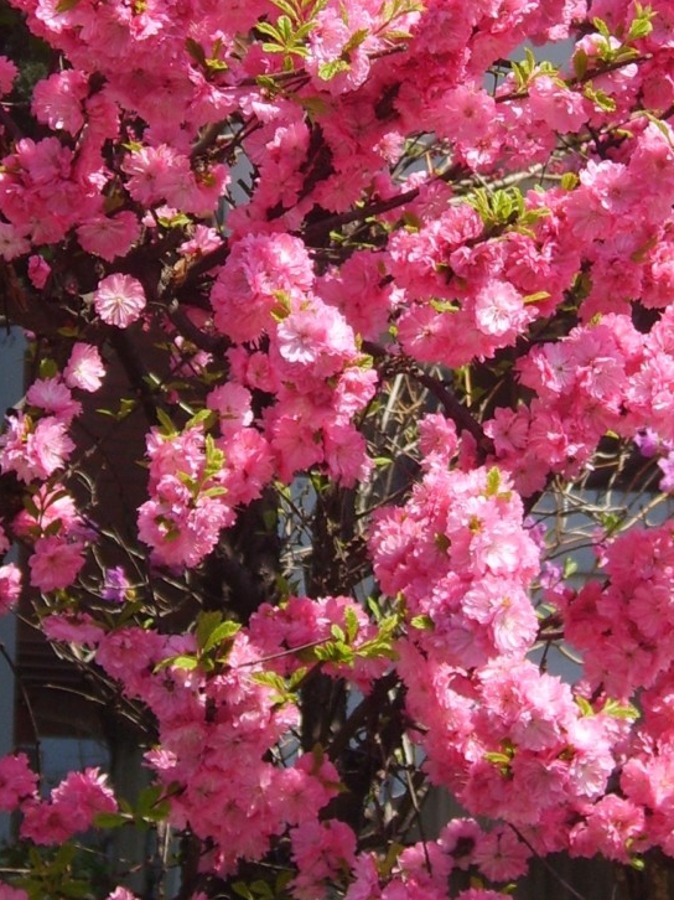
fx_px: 4546
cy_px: 128
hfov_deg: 8.5
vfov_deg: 11.2
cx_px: 201
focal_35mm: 175
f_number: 3.8
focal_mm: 13
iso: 50
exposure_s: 1/500
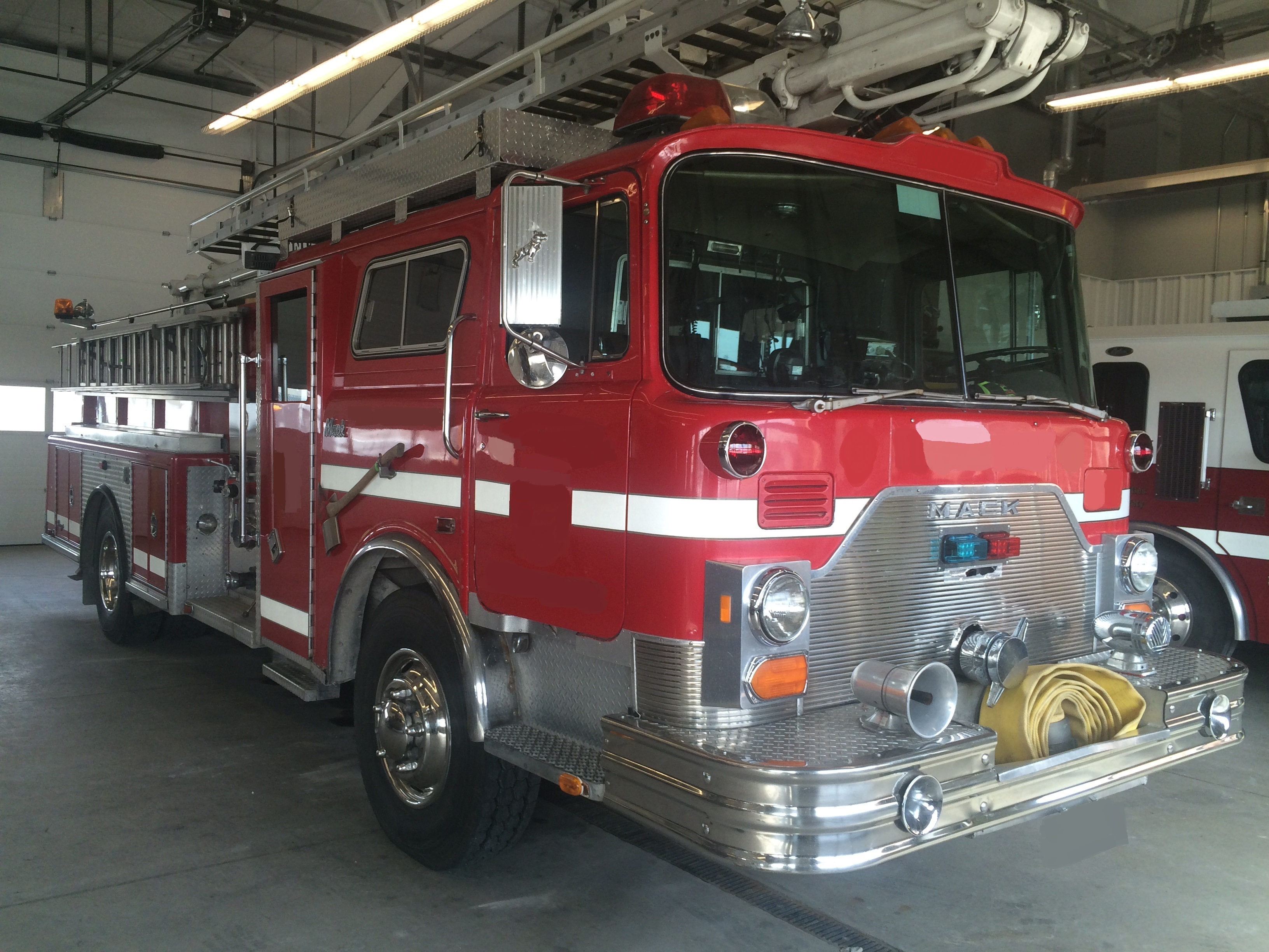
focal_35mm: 29
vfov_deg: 48.2
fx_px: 1063
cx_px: 634
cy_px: 476
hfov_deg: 61.7
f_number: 2.2
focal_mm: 4.15
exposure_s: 1/120
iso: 50
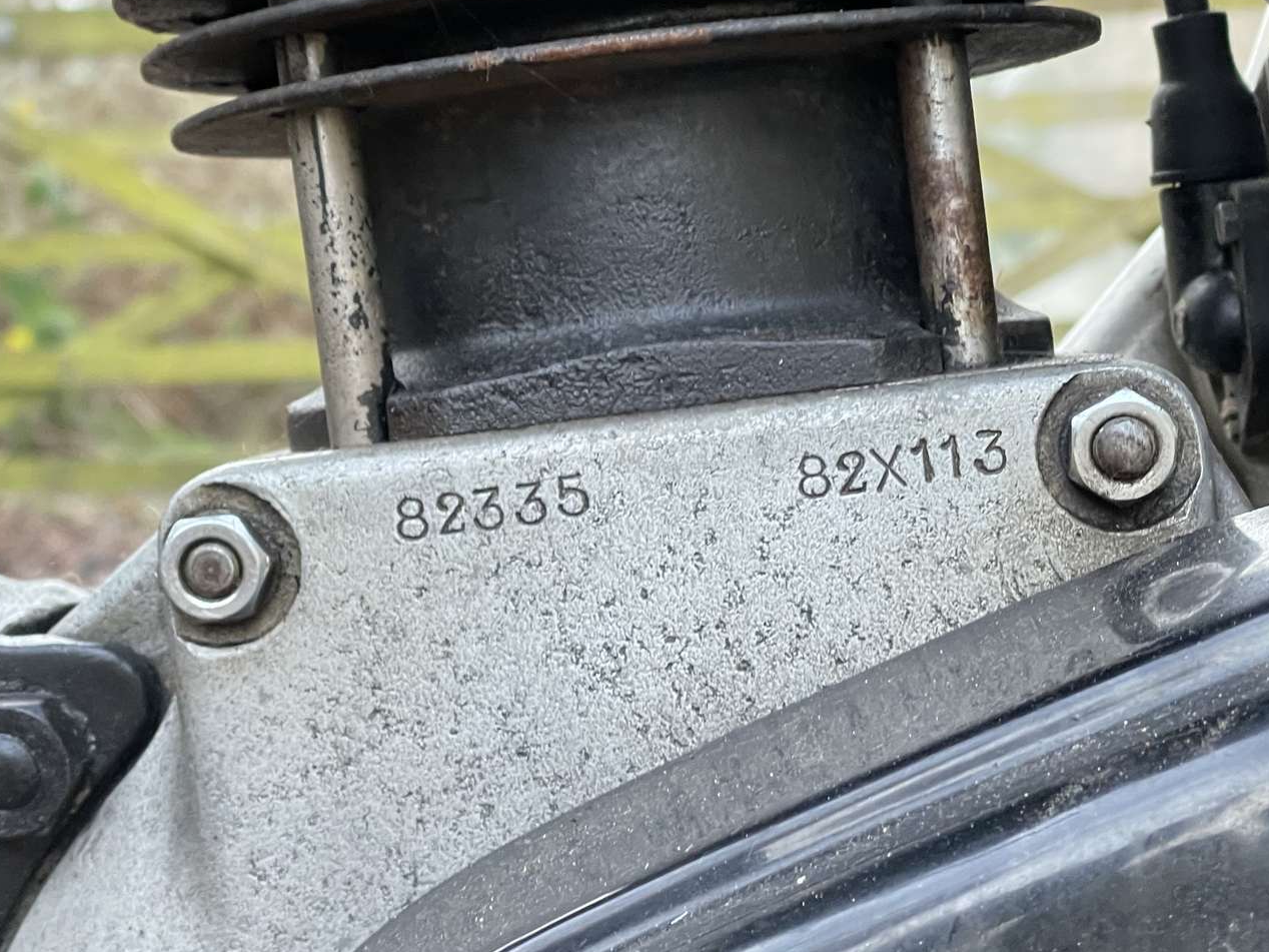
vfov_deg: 17.9
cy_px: 640
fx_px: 3006
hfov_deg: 23.8
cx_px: 770
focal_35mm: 82
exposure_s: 1/60
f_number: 2
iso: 250
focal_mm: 6
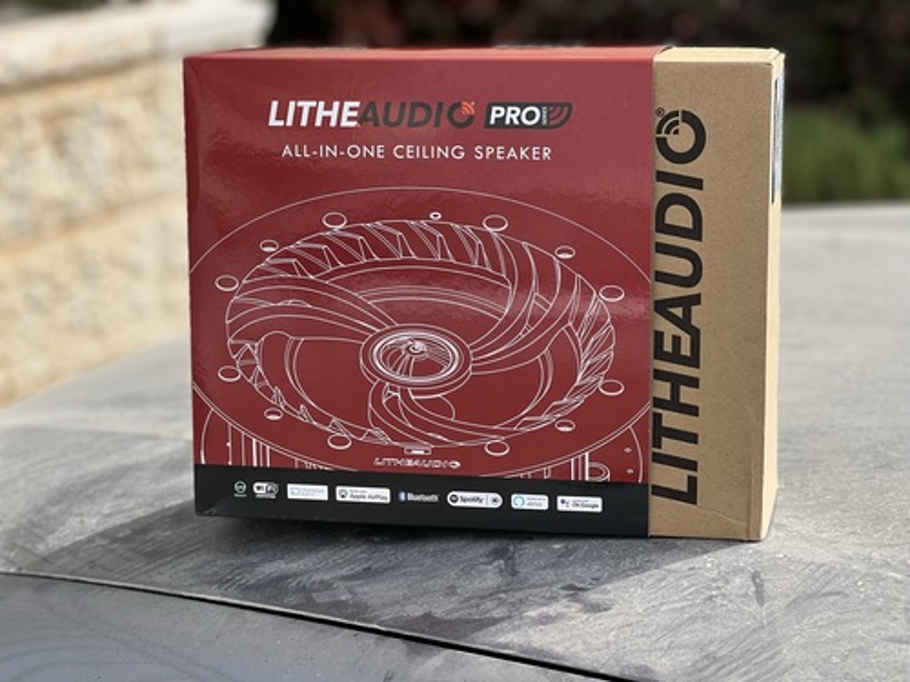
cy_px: 341
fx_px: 2024
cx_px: 455
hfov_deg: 25.3
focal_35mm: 77
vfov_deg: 19.1
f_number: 2.8
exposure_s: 1/300
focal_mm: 9
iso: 25
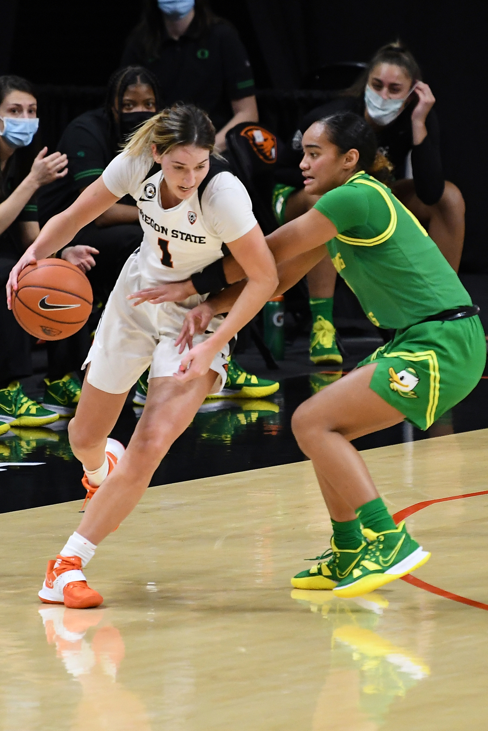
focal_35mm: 300
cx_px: 244
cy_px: 366
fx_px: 6097
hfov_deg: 4.6
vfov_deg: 6.9
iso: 2500
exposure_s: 1/1250
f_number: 2.8
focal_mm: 200
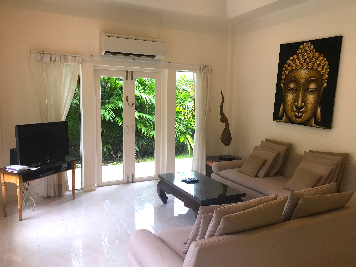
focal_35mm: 29
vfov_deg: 48.2
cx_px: 178
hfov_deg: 61.7
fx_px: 298
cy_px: 134
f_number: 2.2
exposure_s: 1/33
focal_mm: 4.15
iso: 64
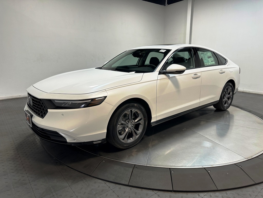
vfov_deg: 56.8
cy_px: 99
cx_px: 132
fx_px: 182
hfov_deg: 71.6
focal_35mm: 24
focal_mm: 6.86
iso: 160
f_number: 1.78
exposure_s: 1/60
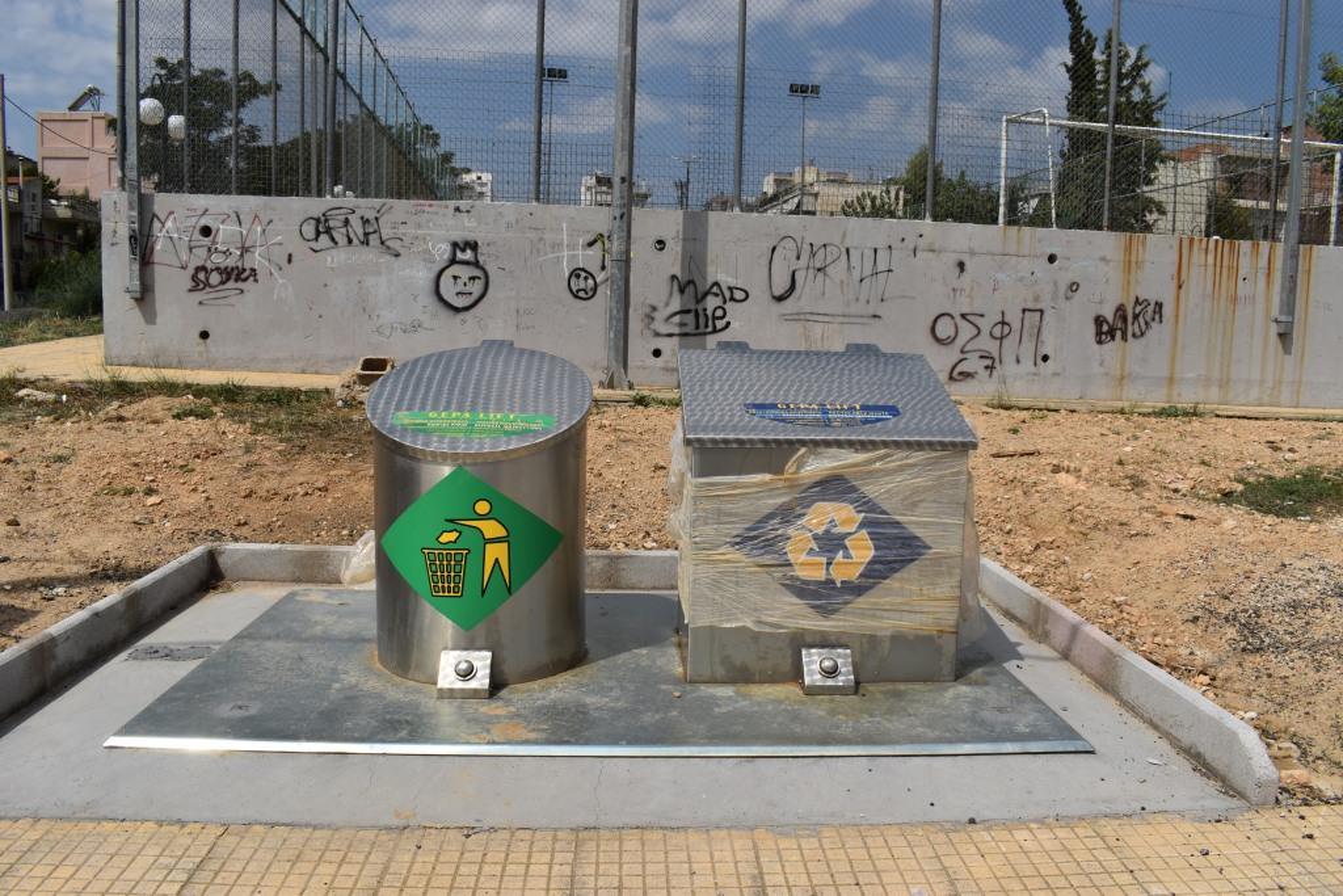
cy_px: 448
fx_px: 1007
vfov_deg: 47.9
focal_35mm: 27
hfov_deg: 67.4
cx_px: 672
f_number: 11
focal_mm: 18
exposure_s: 1/500
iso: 100
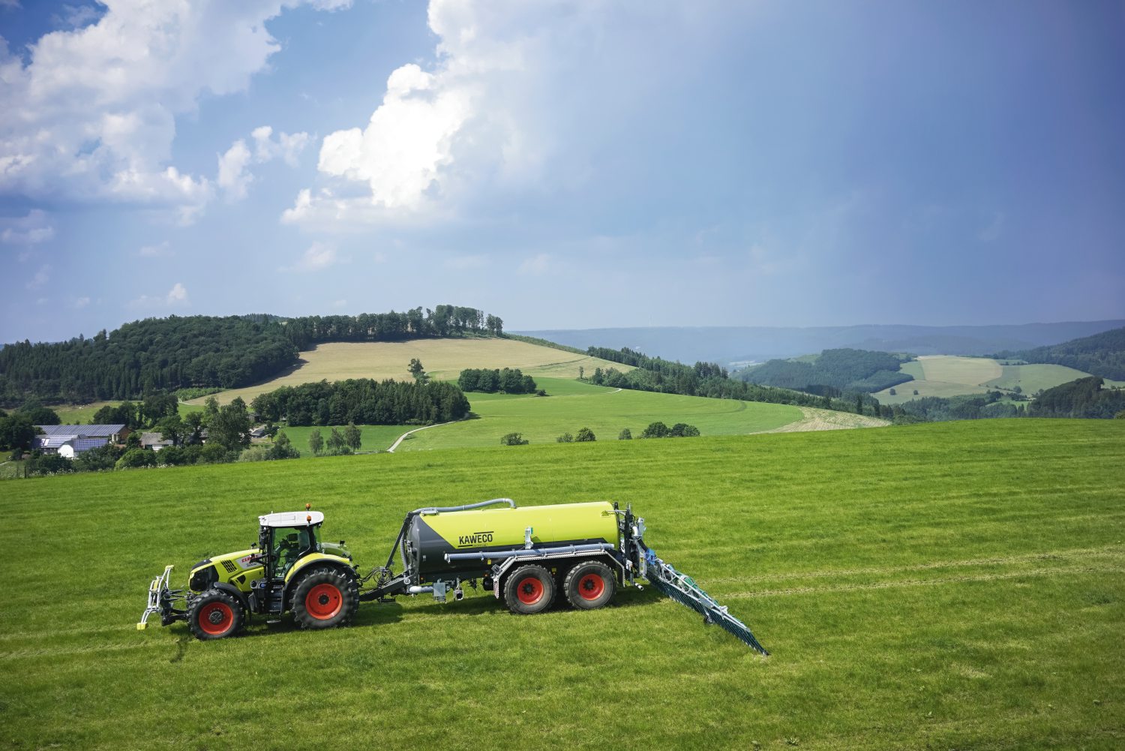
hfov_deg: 54.4
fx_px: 1094
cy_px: 376
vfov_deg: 37.9
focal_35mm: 35
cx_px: 562
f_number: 6.3
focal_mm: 35
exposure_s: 1/640
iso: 125
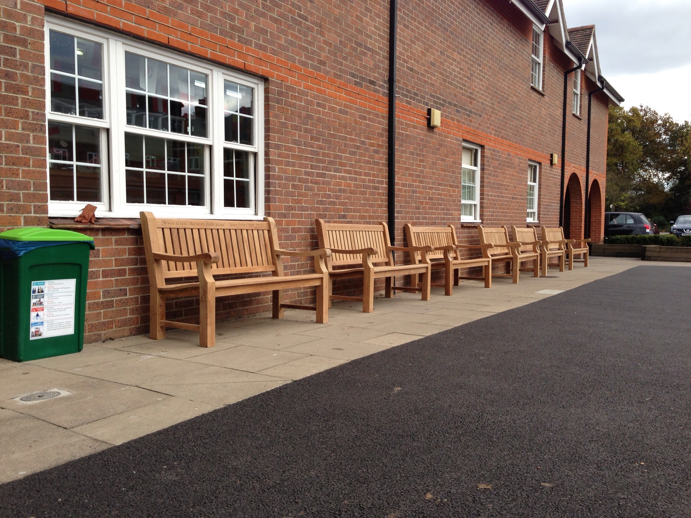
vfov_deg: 42.9
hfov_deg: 55.4
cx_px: 346
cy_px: 259
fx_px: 659
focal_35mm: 33
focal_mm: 4.13
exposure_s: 1/284
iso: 50
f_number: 2.4
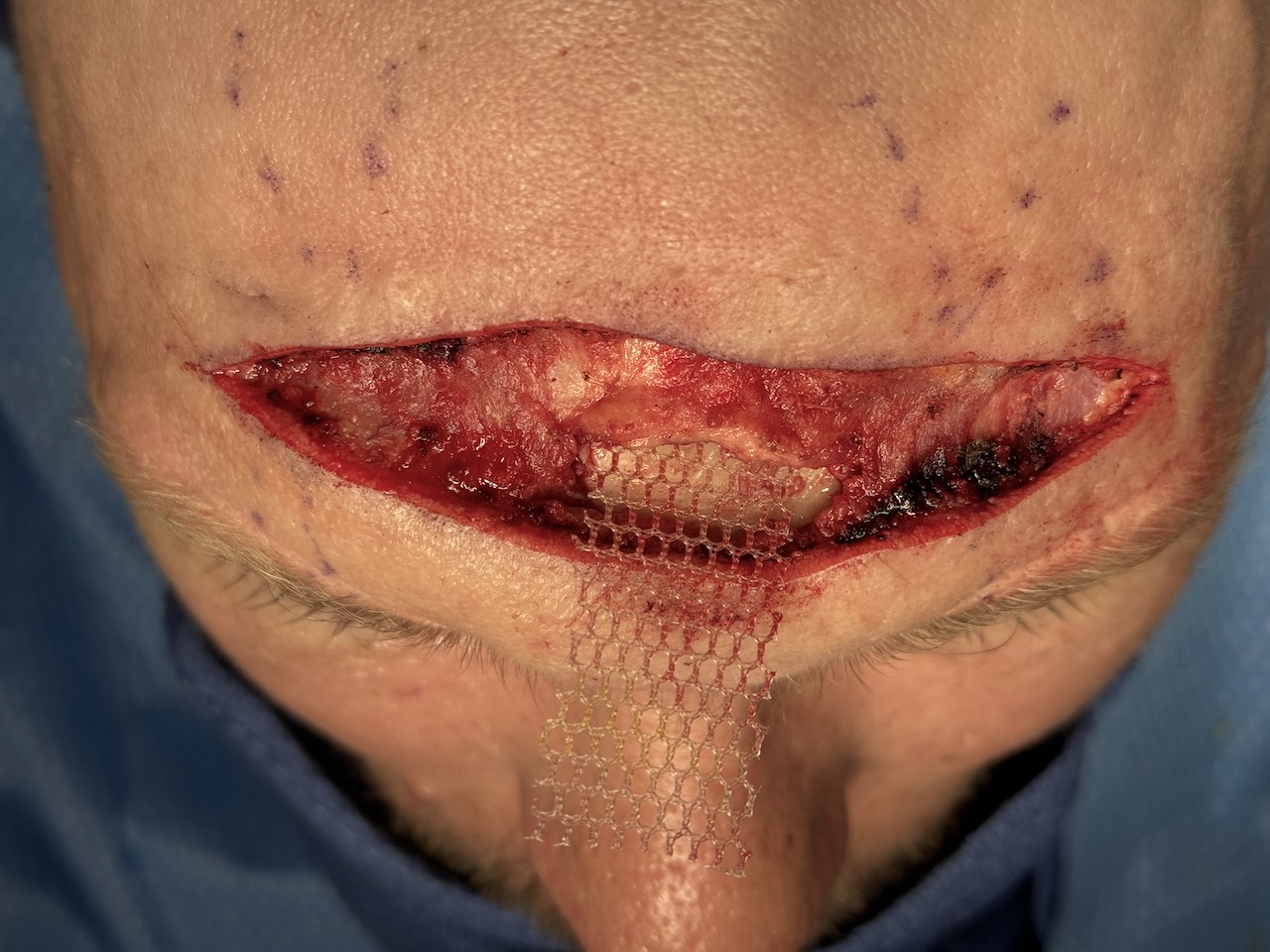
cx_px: 635
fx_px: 1761
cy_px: 476
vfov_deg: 30.3
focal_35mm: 48
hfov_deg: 39.7
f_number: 1.78
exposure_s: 1/5376
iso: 64
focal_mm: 6.76
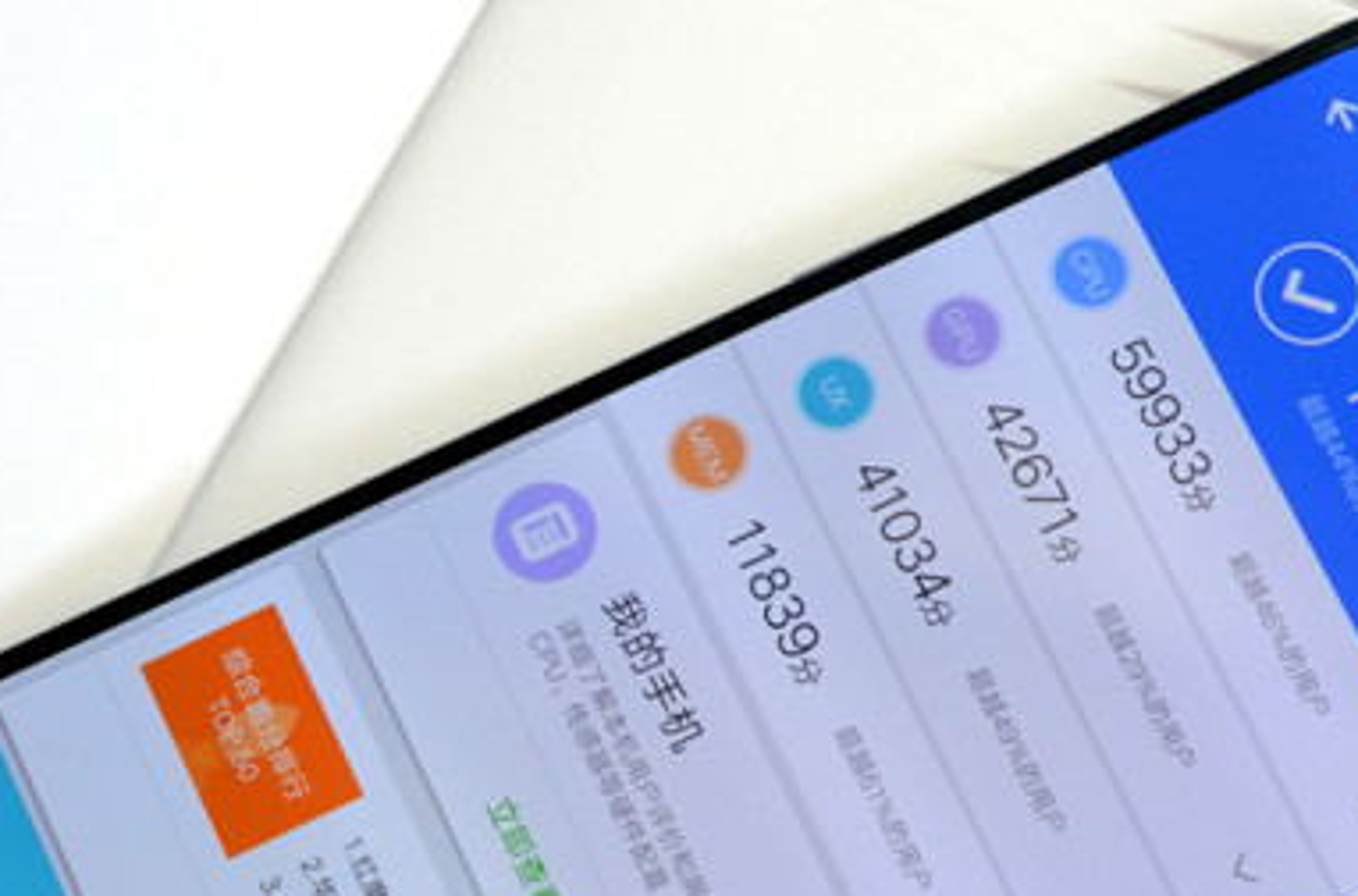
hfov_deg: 18.1
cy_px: 731
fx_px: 4249
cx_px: 857
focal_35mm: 113
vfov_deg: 12.0
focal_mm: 40
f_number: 5
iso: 640
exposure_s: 1/100
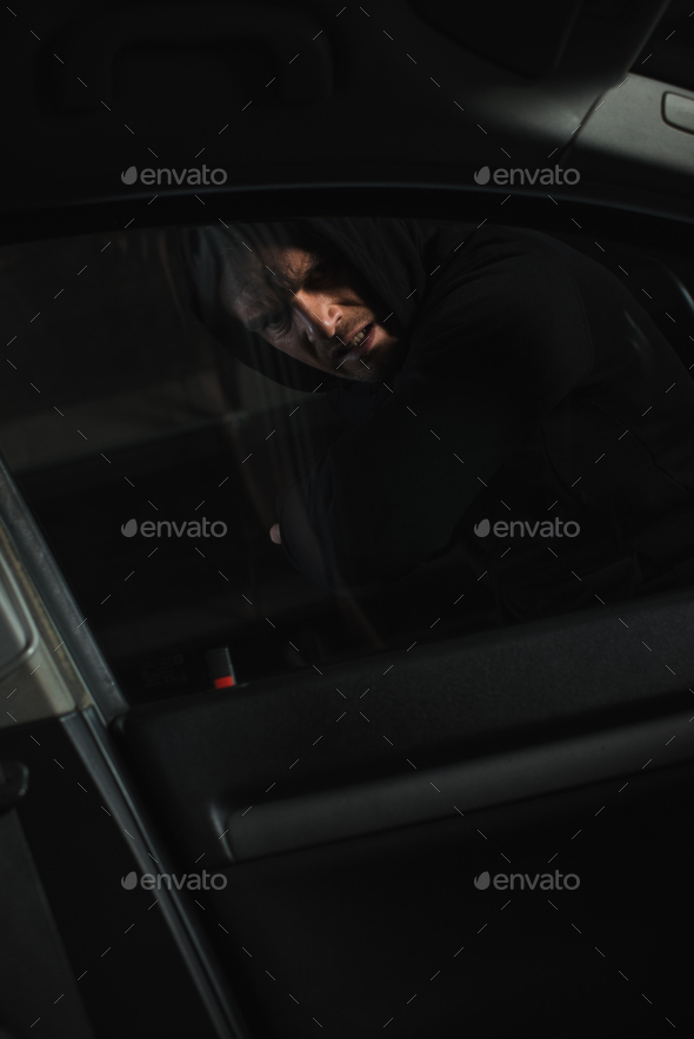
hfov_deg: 37.9
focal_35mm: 35
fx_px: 1011
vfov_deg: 54.4
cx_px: 347
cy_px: 520
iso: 320
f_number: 3.2
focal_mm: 35
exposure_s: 1/200
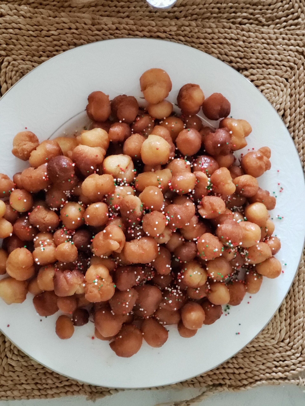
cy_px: 203
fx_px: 611
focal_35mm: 52
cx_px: 152
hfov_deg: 28.0
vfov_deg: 36.8
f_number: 2.4
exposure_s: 1/24
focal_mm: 6
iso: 1250
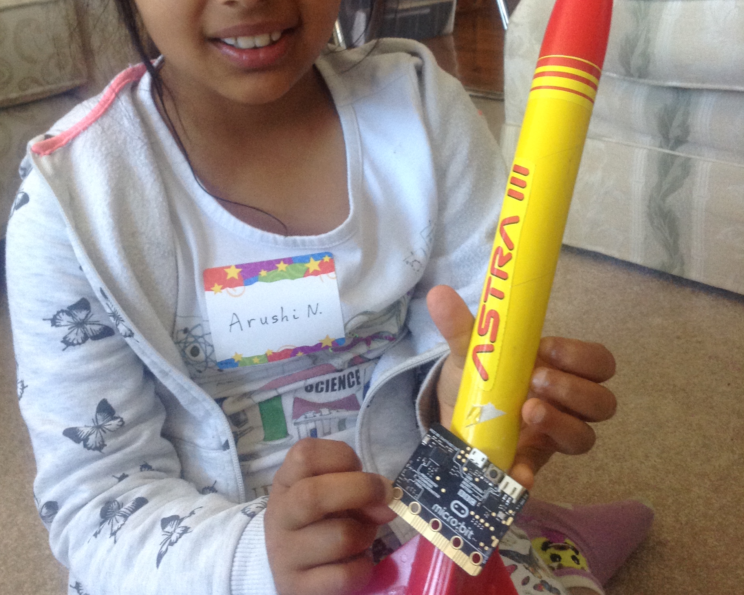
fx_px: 969
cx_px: 368
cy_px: 214
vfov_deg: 33.9
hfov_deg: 42.0
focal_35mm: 44
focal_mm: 3.3
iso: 80
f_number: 2.4
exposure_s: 1/24
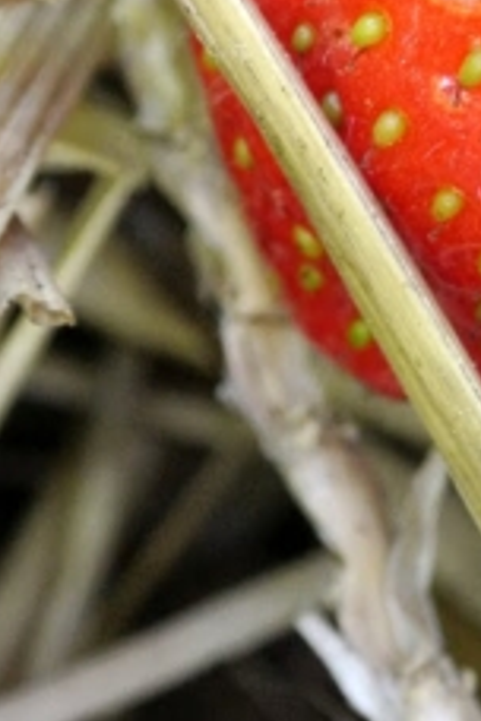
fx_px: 4689
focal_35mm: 234
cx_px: 484
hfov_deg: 5.9
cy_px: 291
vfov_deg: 8.8
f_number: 4.8
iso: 360
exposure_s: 1/60
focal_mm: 19.6
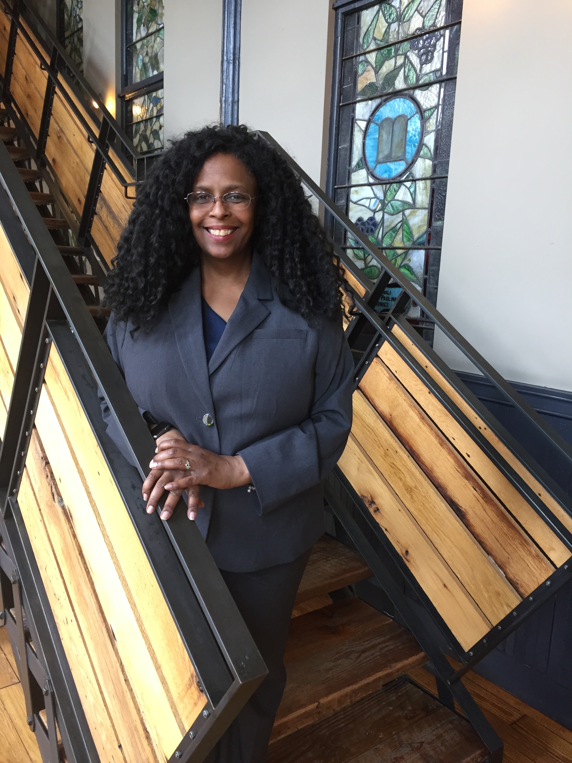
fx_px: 639
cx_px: 286
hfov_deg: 48.2
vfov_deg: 61.7
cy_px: 382
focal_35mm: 29
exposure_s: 1/30
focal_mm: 4.15
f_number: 2.2
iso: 50
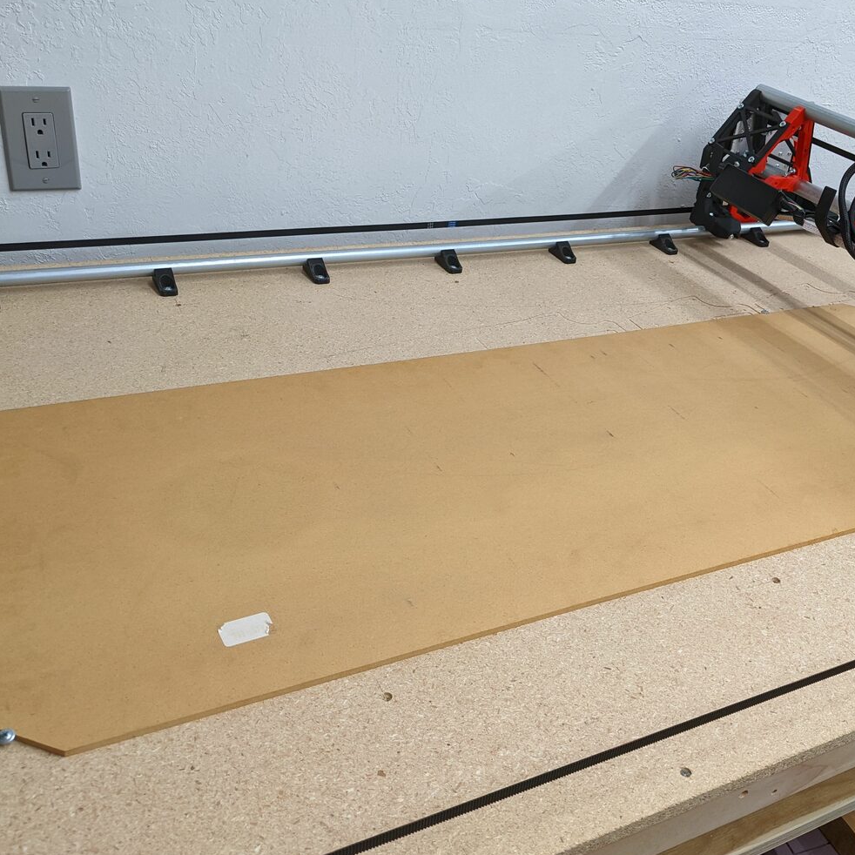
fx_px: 978
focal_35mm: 35
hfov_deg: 46.7
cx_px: 542
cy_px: 431
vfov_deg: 47.2
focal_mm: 4.38
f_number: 1.73
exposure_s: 1/30
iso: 63
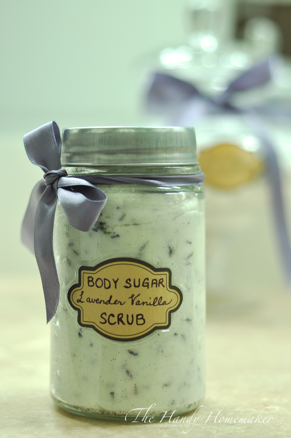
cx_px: 146
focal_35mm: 75
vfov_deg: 27.0
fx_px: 912
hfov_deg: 18.1
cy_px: 219
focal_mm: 50
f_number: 2.8
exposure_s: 1/80
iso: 250
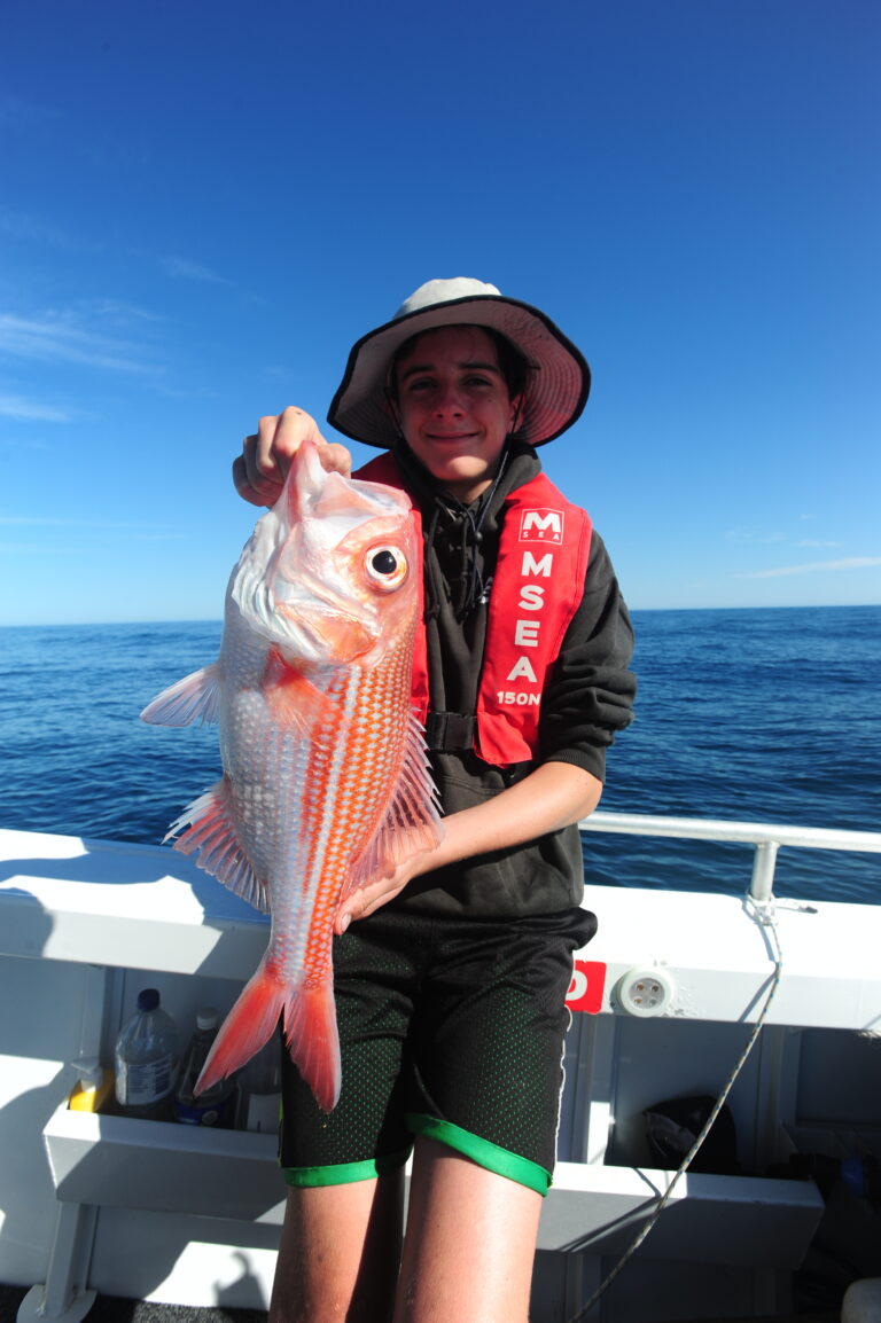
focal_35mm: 17
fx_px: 625
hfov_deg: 70.4
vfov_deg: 93.3
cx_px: 440
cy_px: 662
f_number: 10
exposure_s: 1/400
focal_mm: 17
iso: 200
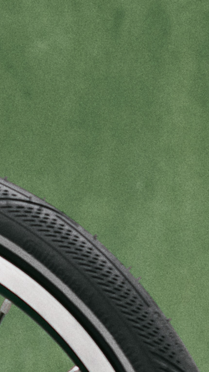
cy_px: 96
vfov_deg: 3.8
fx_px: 5574
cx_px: -747
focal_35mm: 566
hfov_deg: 2.1
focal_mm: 50
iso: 64
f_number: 3.2
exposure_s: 1/10
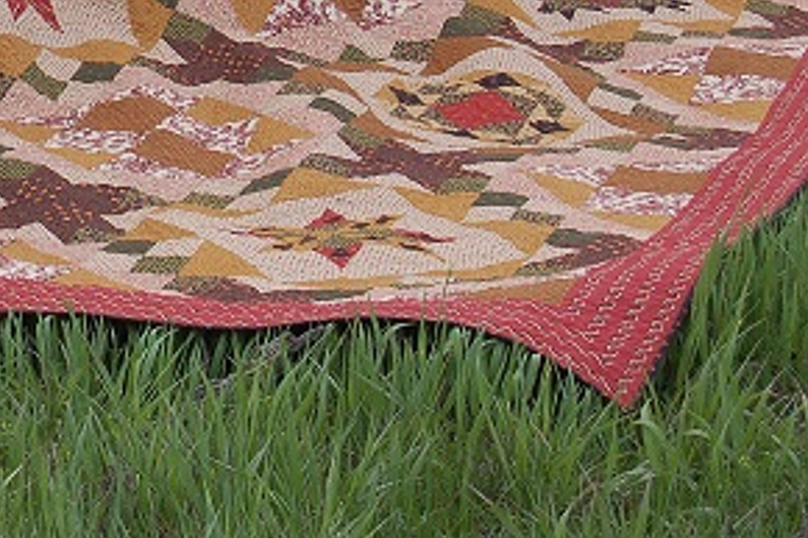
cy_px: -142
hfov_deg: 10.1
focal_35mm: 202
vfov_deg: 6.7
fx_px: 4531
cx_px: -92
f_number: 8
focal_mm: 52
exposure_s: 1/250
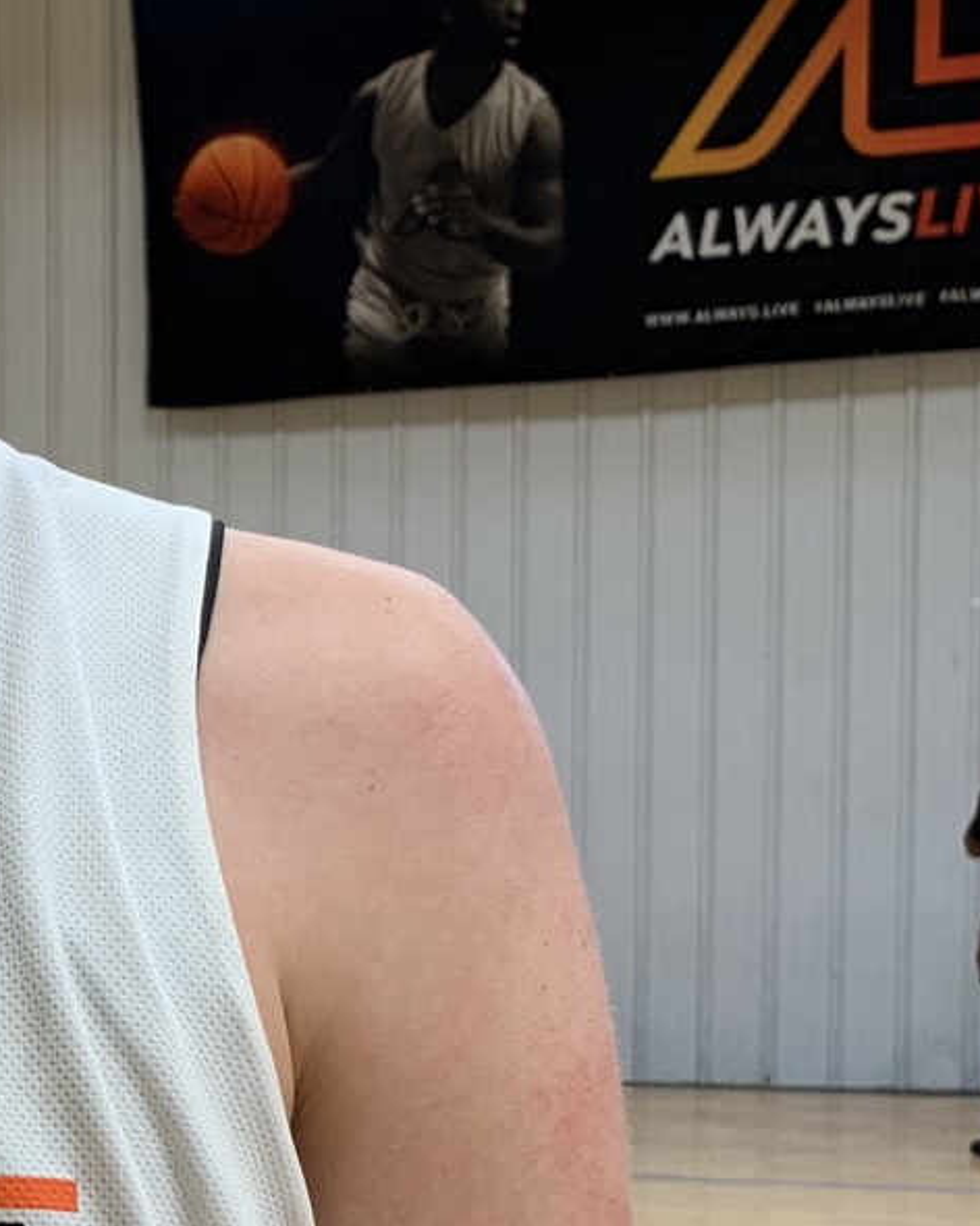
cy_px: 1145
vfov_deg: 21.2
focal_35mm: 88
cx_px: -492
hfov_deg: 16.0
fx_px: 3194
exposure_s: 1/60
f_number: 1.8
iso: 50
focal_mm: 4.25
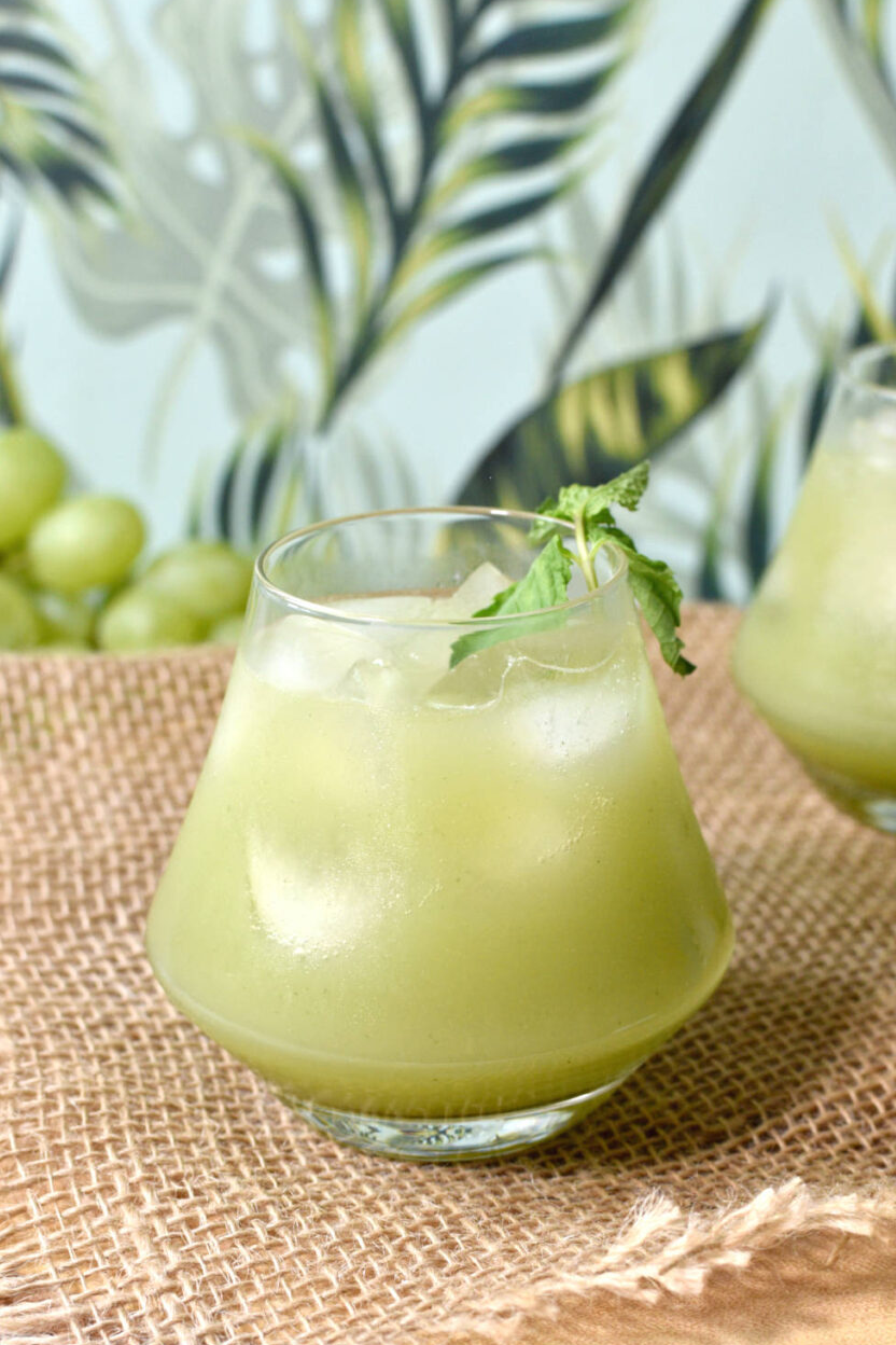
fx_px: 2412
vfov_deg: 31.1
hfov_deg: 21.0
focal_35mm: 65
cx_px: 396
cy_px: 780
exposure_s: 1/50
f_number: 5
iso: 640
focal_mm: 35
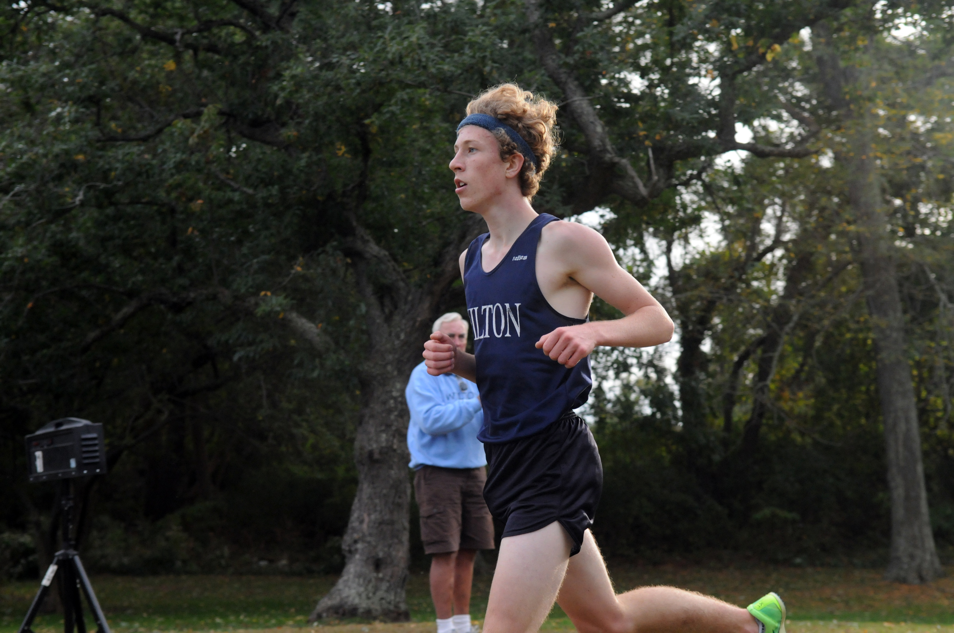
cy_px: 316
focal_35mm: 57
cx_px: 477
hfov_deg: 35.1
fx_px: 1509
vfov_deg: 23.7
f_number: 4
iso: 1000
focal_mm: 38
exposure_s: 1/1000
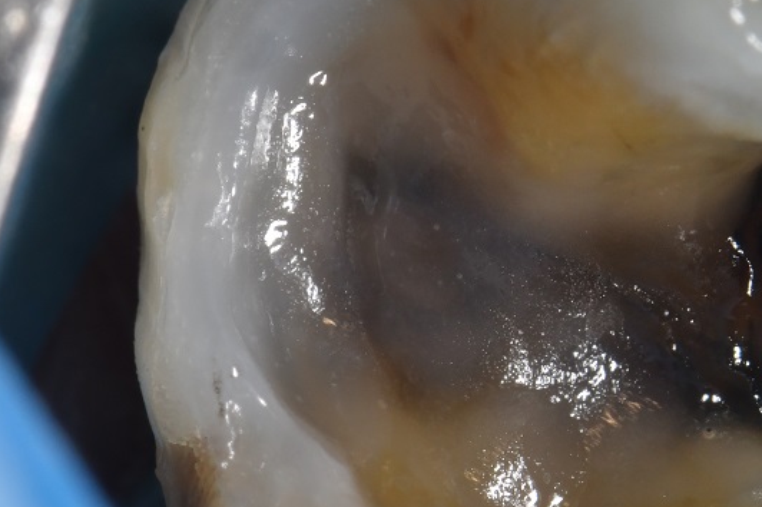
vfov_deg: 3.4
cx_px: 699
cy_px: 245
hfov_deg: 5.2
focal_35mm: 399
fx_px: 8440
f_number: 32
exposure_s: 1/200
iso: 200
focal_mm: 105
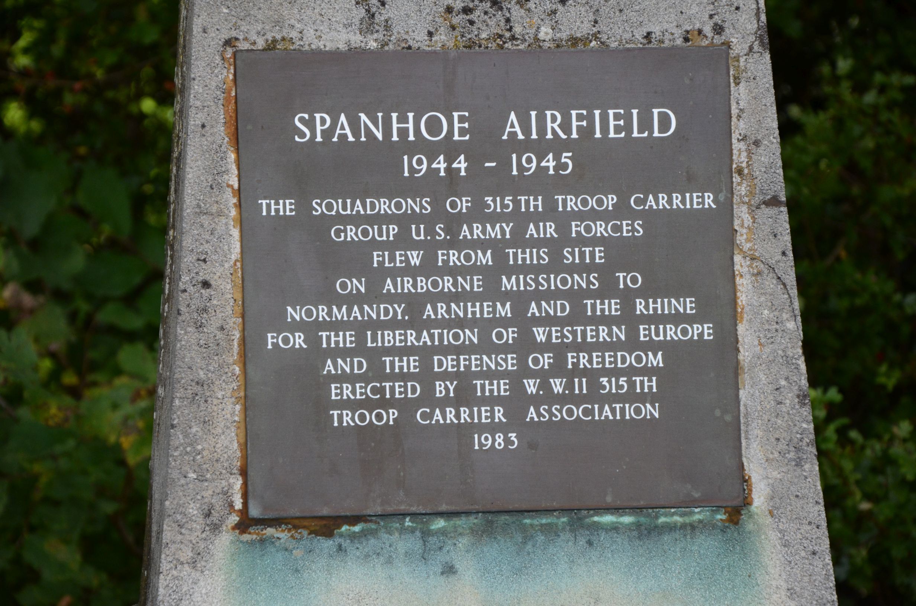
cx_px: 458
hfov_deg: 16.1
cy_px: 303
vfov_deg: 10.7
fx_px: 3237
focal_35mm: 128
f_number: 8
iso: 800
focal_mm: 85
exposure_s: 1/500
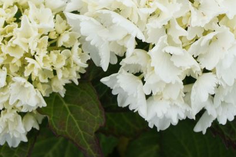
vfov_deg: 15.6
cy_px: -33
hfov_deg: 24.0
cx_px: 166
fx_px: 552
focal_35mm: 84
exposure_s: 1/640
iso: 200
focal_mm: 23
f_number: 5
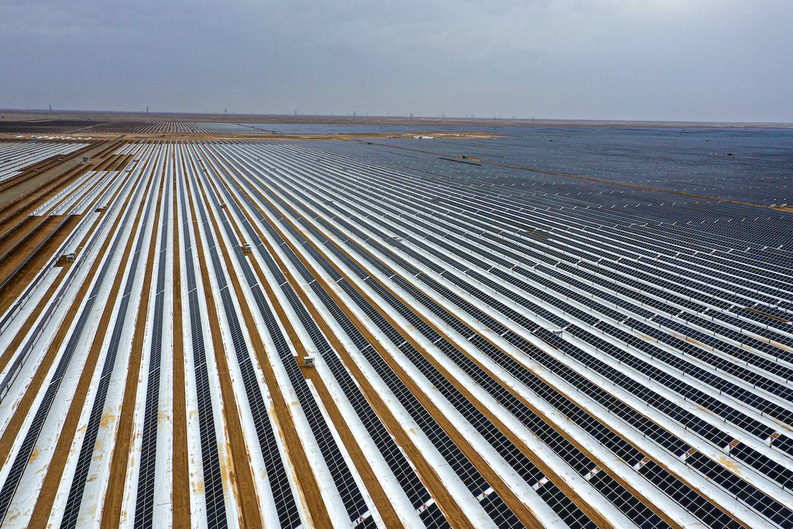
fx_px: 617
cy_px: 264
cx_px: 396
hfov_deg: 65.5
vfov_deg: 46.4
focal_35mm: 28
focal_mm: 10.26
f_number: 5.6
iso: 100
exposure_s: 1/320
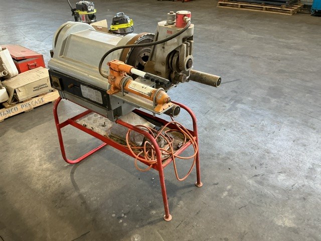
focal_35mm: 29
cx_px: 160
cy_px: 120
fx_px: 269
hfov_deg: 61.7
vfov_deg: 48.2
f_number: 1.8
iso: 125
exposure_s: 1/60
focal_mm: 3
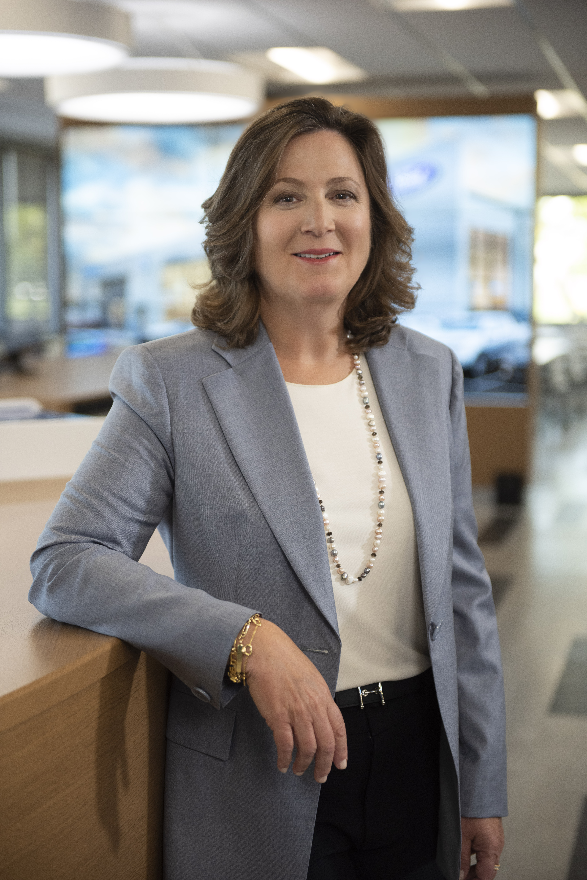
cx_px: 294
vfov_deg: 32.4
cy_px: 440
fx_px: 1515
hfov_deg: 21.9
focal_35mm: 62
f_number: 2.8
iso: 800
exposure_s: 1/250
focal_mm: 62
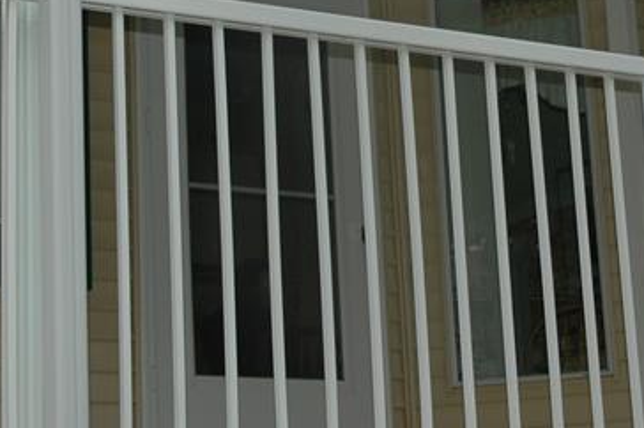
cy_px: -124
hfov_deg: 15.9
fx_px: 2298
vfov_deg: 10.4
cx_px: 390
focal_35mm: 129
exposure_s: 1/500
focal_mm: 27
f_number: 3.8
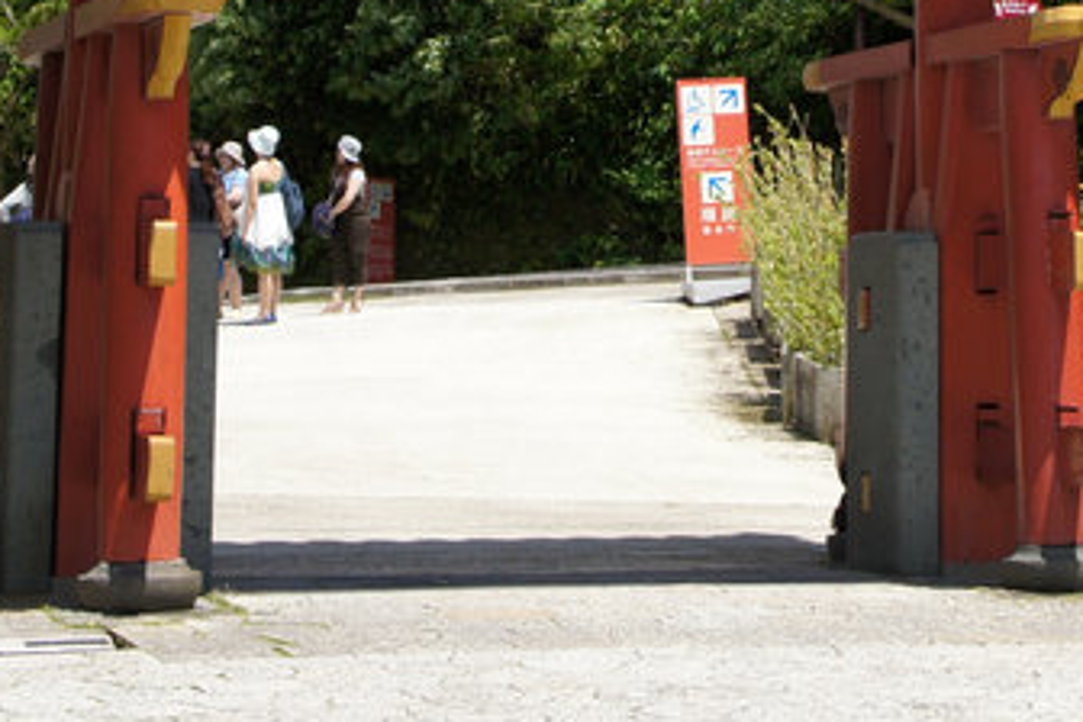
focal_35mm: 119
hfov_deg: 17.1
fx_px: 3580
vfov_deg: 11.1
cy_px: -340
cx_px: 783
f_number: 8
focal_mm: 26
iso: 200
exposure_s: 1/100
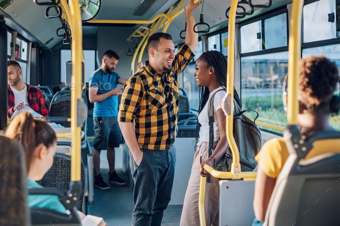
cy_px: 113
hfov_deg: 39.6
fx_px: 472
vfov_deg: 27.0
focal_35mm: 50
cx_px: 170
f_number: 2.5
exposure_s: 1/320
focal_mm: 50
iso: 250
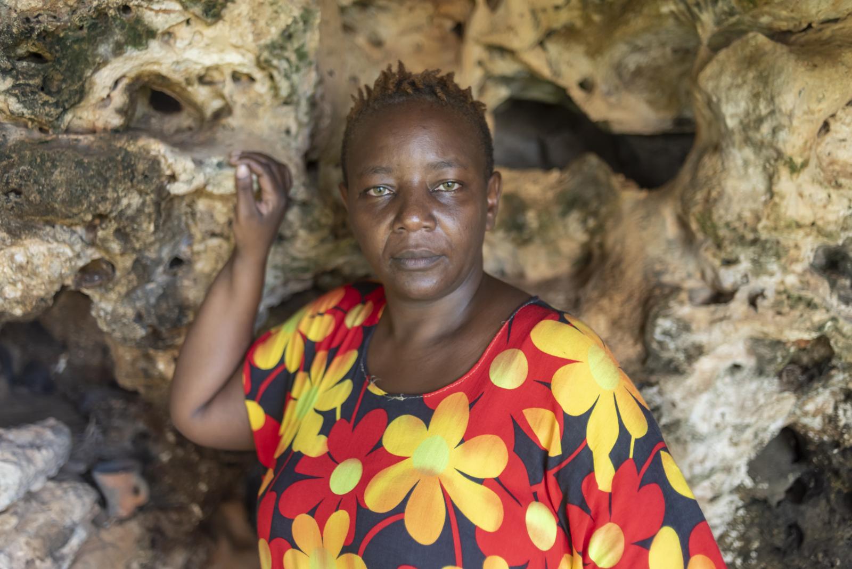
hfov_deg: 54.4
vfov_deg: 37.9
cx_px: 426
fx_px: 829
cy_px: 284
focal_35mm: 35
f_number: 2.2
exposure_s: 1/640
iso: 800
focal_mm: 35
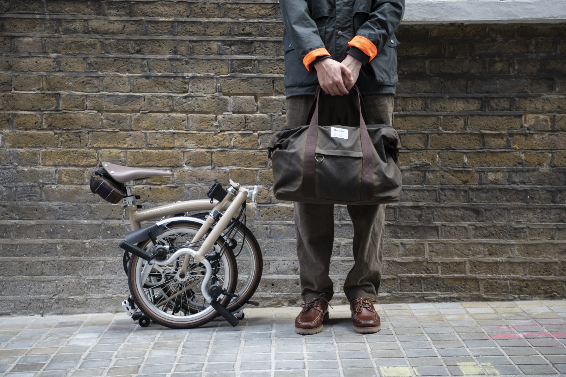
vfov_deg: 23.4
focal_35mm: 58
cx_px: 283
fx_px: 912
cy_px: 188
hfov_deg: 34.5
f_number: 2.8
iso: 100
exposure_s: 1/160
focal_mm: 58
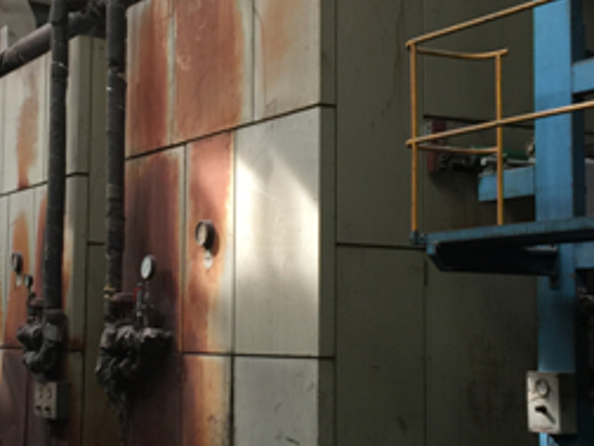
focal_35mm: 76
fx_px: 1304
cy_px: 197
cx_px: 186
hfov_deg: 25.5
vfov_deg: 19.4
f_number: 2.2
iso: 32
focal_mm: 4.15
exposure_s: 1/15
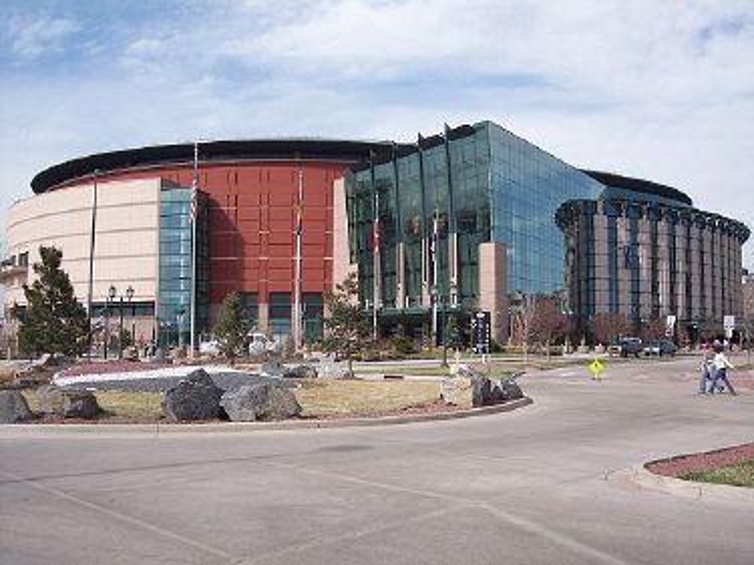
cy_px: 282
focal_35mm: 39
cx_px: 377
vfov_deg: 36.8
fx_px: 849
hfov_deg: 47.9
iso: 100
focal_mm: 8
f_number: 4
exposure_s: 1/750
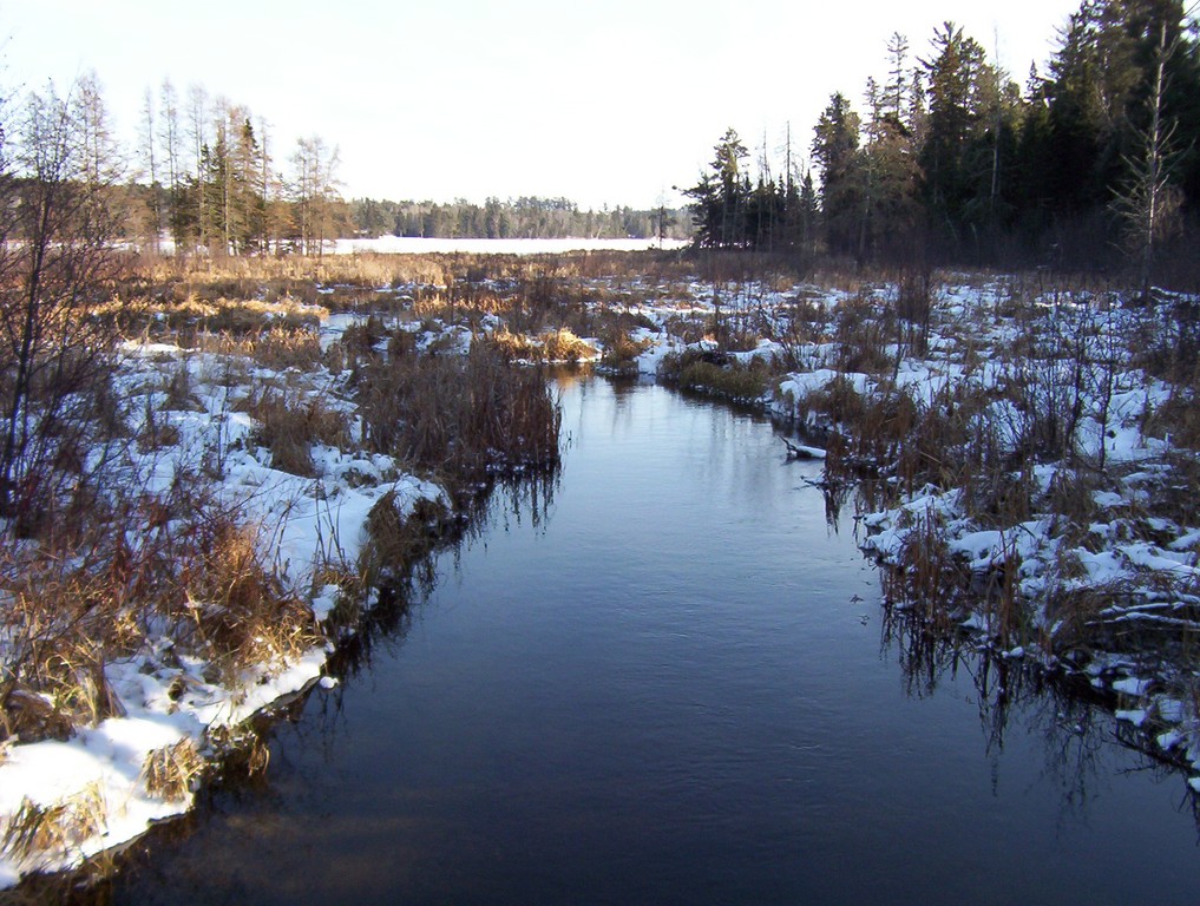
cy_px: 453
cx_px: 600
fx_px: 1251
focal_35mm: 36
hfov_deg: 51.2
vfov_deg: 39.8
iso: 100
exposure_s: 1/724
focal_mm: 5.54
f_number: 2.76
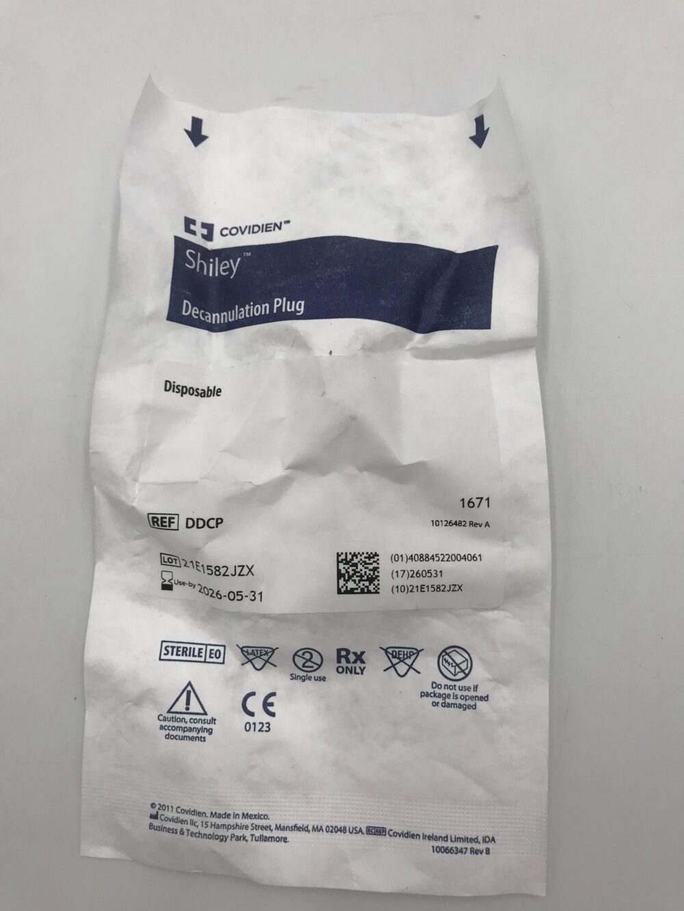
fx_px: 738
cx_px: 342
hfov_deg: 49.8
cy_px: 456
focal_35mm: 28
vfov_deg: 63.4
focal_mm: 3.99
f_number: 1.8
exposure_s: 1/213
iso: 20
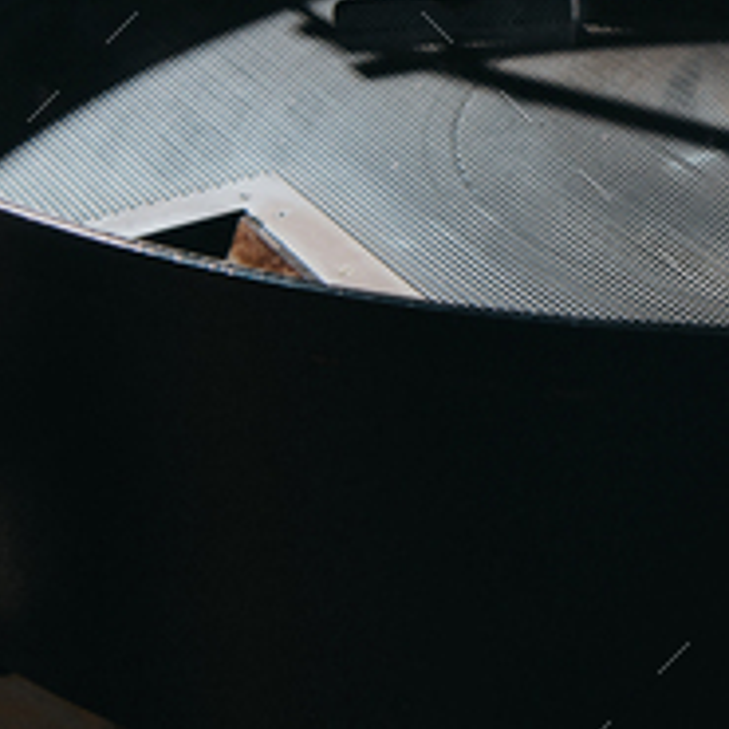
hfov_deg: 16.3
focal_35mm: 103
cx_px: 851
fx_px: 2454
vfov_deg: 16.6
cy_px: 55
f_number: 7.1
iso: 160
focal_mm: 38
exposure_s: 1/160
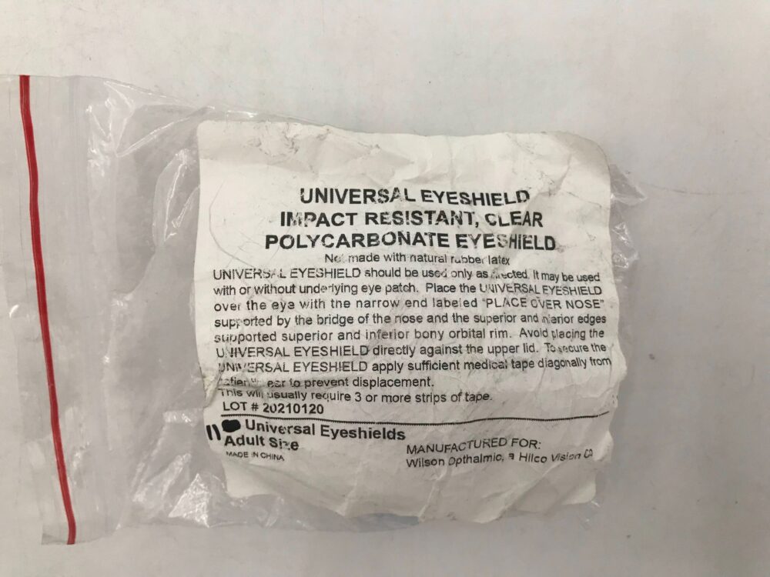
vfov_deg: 49.7
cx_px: 385
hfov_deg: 63.4
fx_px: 623
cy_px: 288
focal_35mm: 28
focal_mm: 3.99
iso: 25
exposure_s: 1/40
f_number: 1.8
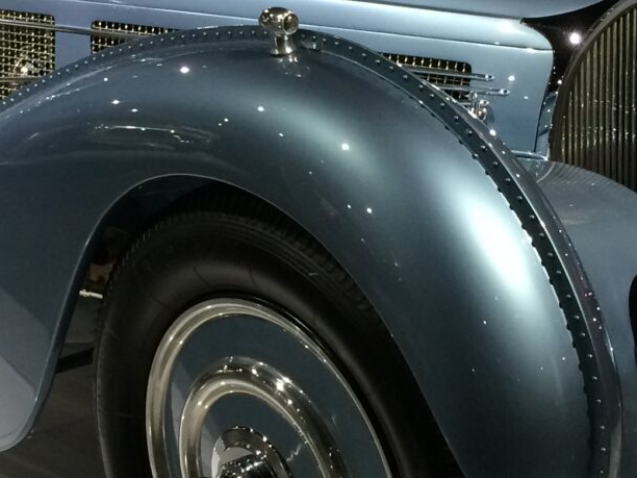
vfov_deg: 16.2
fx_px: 1675
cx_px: 269
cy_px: 149
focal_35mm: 91
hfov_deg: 21.5
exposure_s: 1/30
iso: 125
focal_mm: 4.15
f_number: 2.2
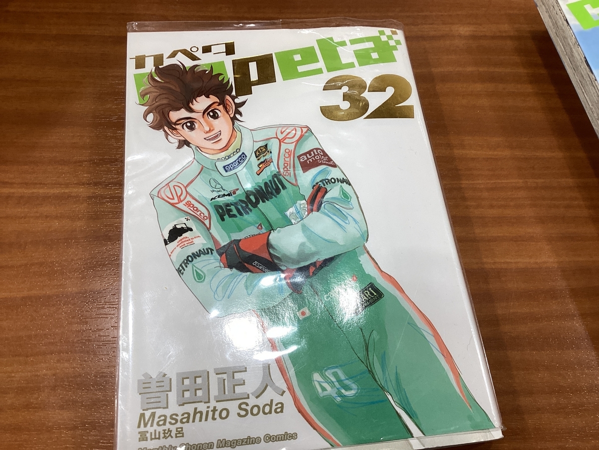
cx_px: 300
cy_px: 225
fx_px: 536
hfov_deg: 58.4
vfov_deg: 45.4
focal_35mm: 31
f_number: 2.4
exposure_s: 1/60
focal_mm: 3.3
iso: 64
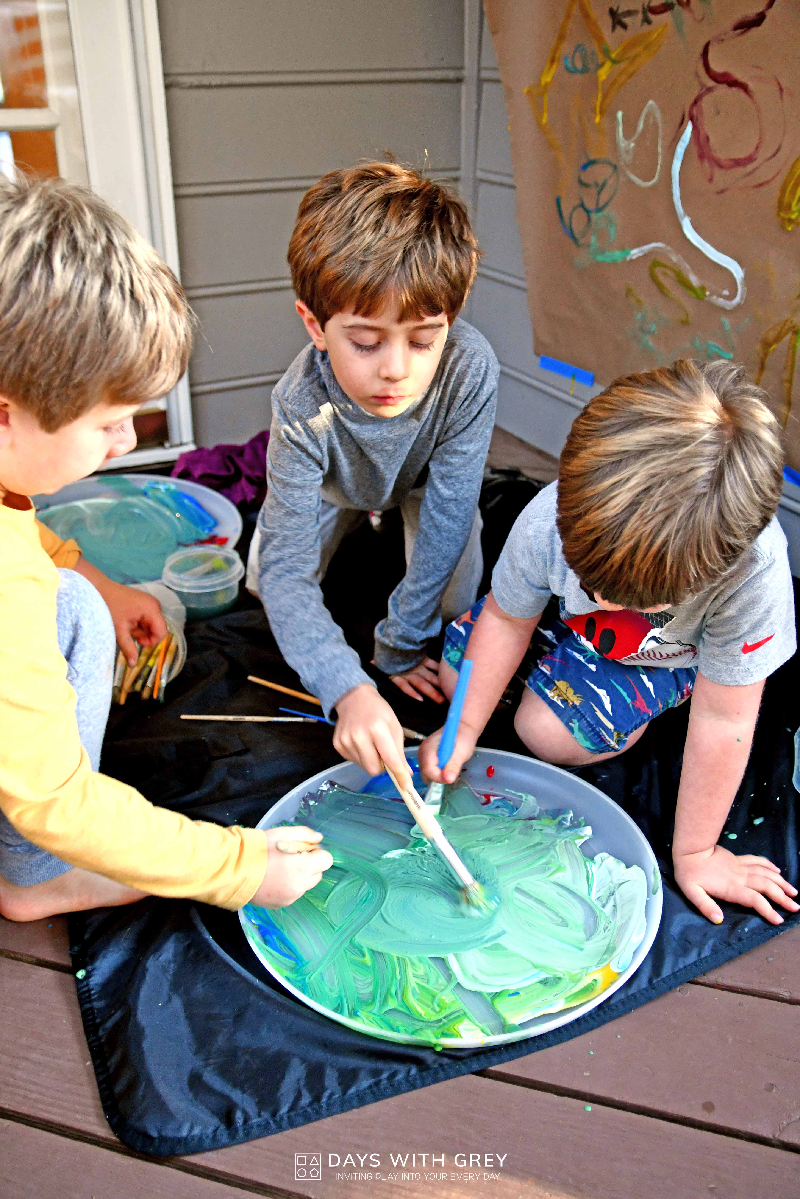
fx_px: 1100
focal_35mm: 33
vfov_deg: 57.2
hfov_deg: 40.0
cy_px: 600
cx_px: 400
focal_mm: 22
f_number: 2.8
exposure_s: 1/125
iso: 1600
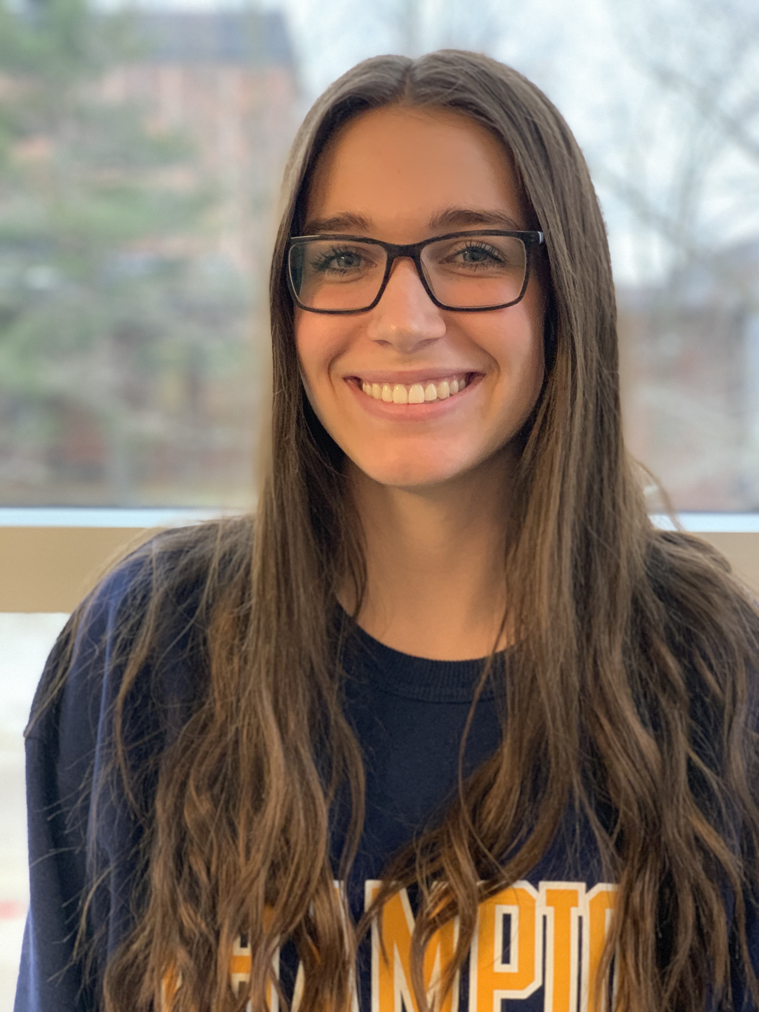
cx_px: 380
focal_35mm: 52
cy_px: 506
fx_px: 1520
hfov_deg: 28.0
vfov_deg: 36.8
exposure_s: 1/60
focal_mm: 6
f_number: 2.4
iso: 250
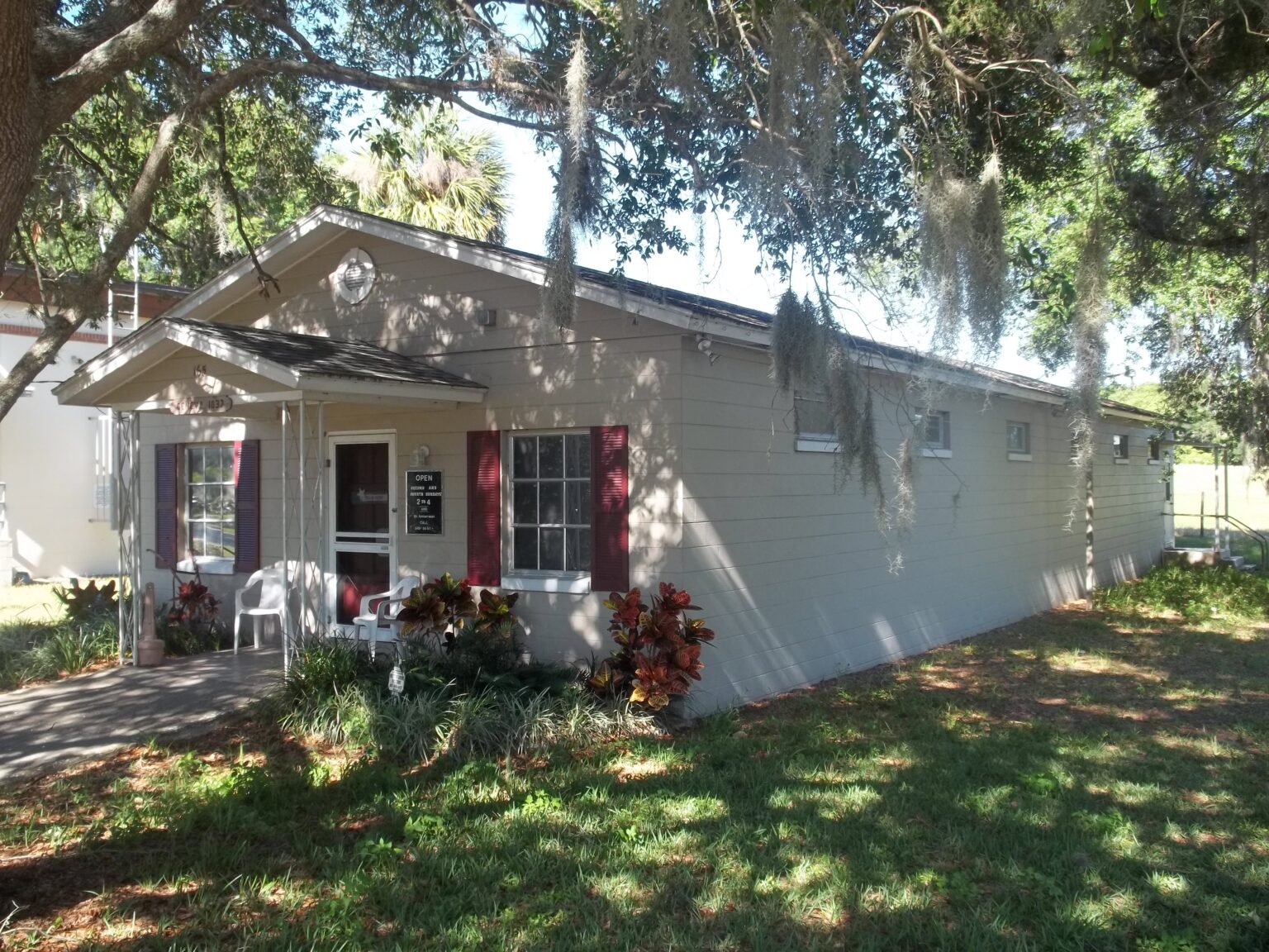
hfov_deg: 55.4
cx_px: 634
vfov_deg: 42.9
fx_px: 1210
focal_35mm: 33
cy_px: 476
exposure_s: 1/125
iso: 64
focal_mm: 5.9
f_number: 3.3
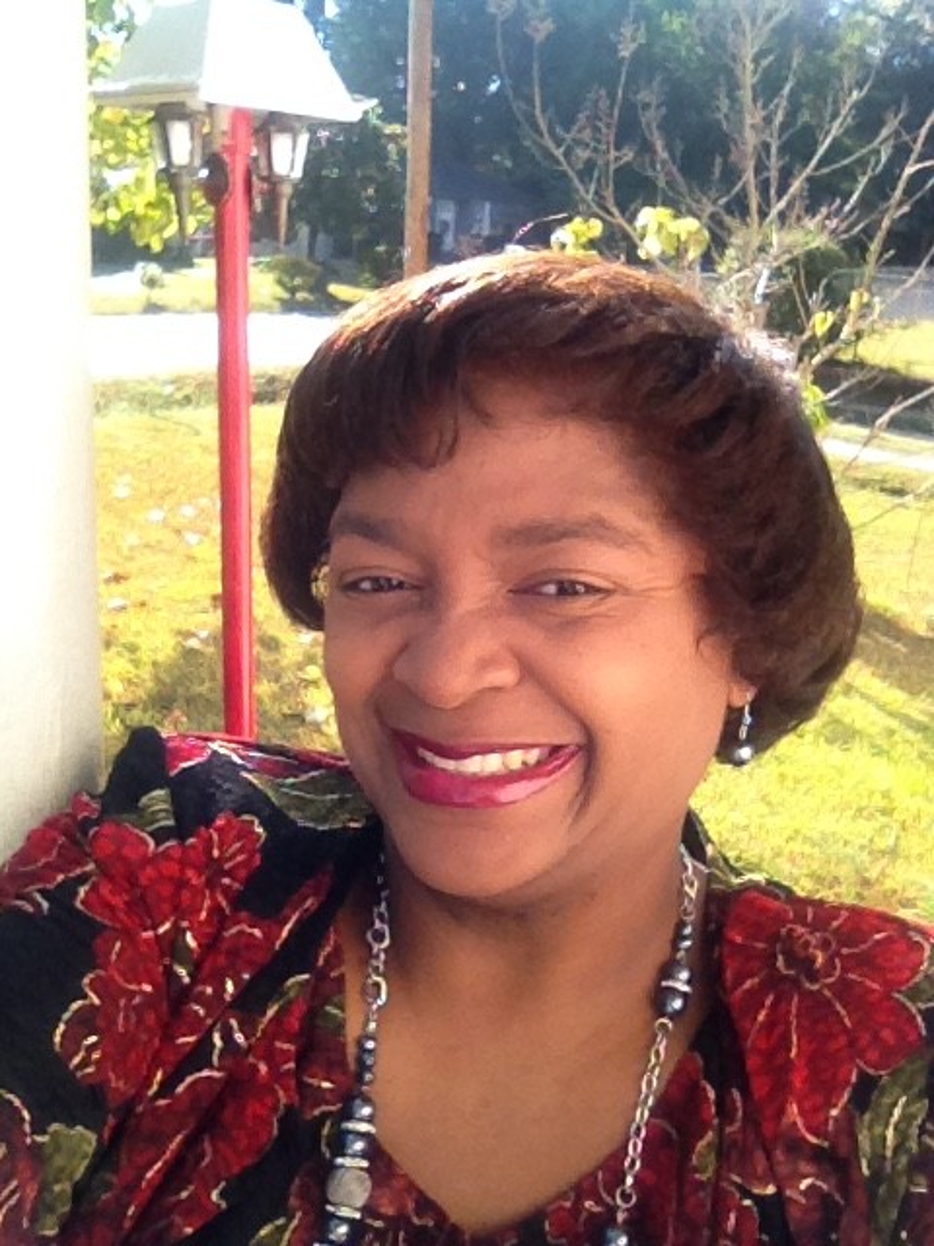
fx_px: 1259
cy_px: 623
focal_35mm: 35
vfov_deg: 52.6
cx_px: 467
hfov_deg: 40.7
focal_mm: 1.85
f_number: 2.4
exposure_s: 1/663
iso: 125
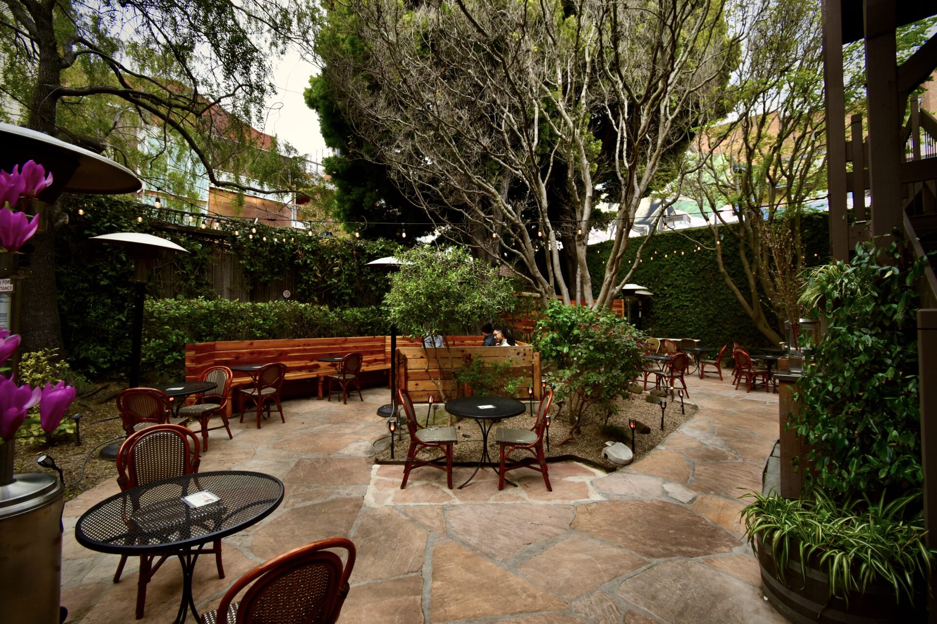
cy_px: 312
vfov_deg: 77.3
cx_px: 468
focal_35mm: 15
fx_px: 390
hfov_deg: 100.4
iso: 220
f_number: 5.6
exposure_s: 1/250
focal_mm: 10
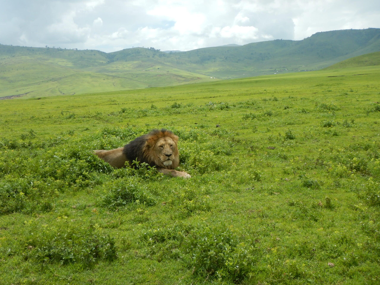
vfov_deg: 32.9
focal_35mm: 44
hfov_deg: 42.9
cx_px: 190
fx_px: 483
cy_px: 142
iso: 125
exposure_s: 1/800
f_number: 4.3
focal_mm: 7.8
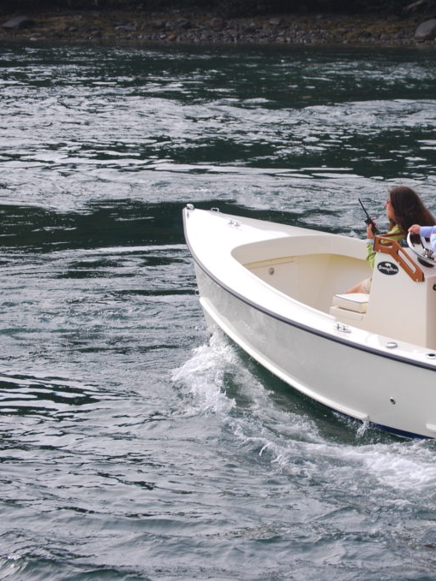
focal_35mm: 120
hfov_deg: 12.3
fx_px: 2011
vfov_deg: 16.5
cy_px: 292
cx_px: 402
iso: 200
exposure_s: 1/500
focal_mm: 55
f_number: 6.3
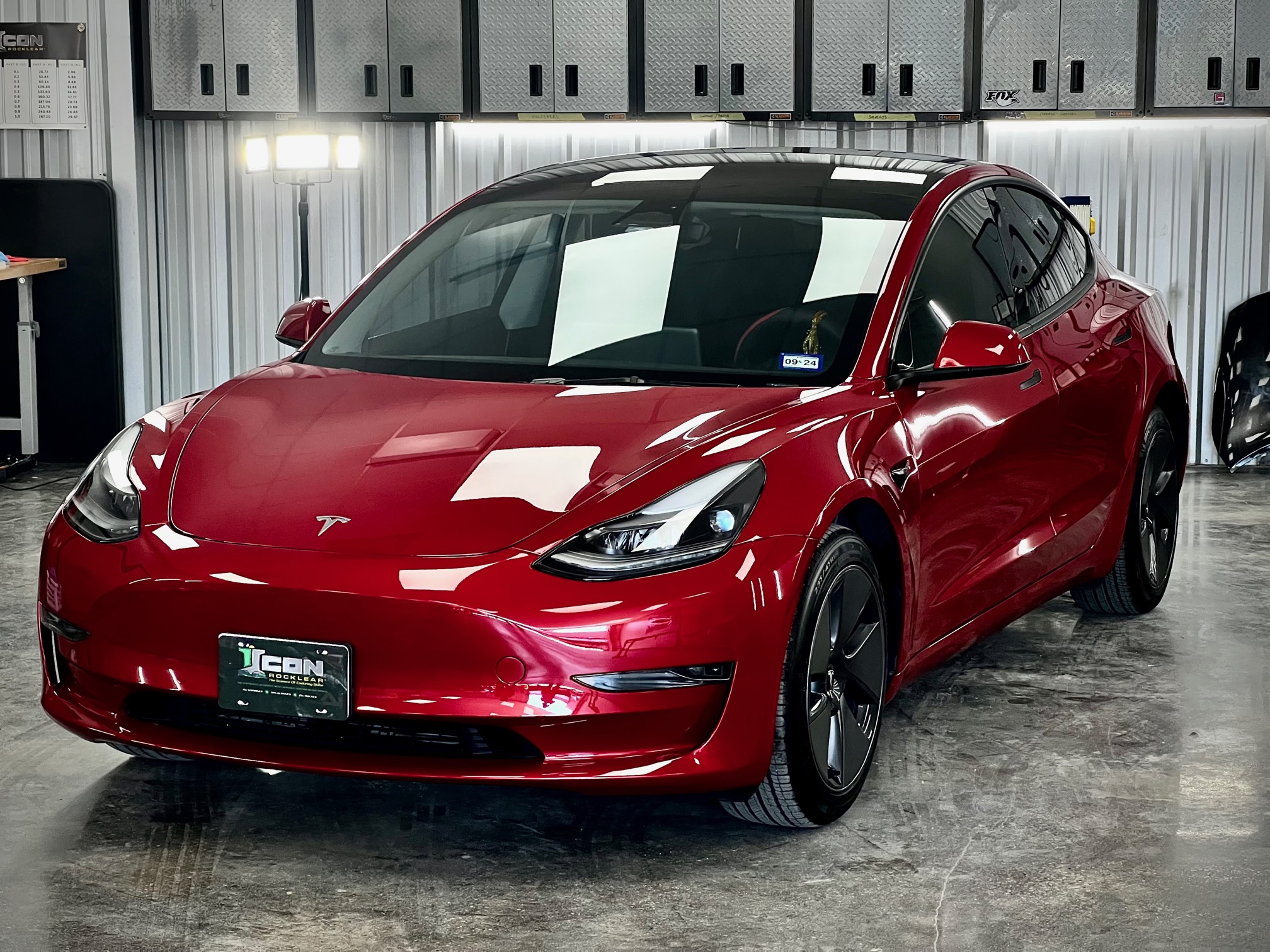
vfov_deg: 19.1
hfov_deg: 25.3
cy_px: 476
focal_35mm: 77
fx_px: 2825
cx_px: 635
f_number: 2.8
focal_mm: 9
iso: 250
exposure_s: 1/120
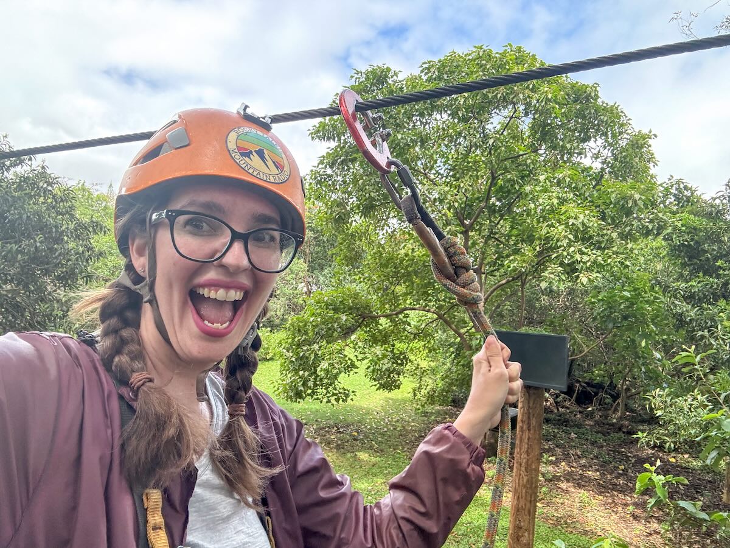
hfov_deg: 73.9
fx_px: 485
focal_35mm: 23
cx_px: 365
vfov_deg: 58.9
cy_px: 274
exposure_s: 1/160
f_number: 1.9
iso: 40
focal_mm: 2.69
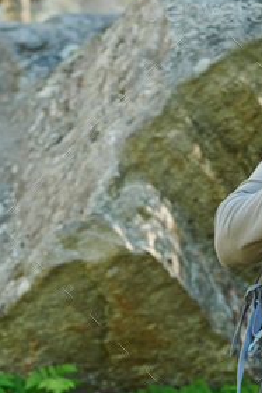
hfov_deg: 4.1
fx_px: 3618
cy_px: 422
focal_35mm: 331
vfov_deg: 6.2
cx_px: 411
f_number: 4
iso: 800
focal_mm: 105
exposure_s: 1/320
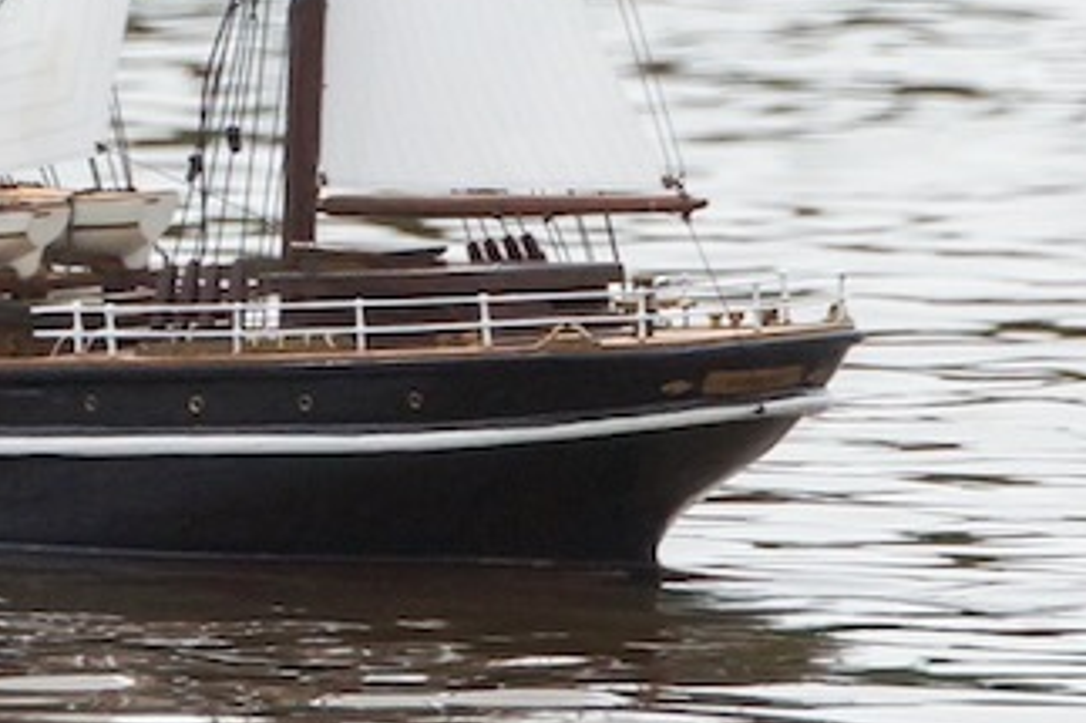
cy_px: -390
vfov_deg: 1.9
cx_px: -625
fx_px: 21527
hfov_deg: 2.9
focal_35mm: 714
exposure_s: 1/1000
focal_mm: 120
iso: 400
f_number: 10
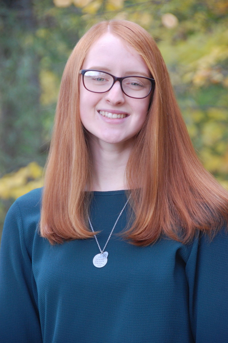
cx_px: 114
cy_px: 172
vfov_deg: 10.2
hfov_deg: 6.8
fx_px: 1927
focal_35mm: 202
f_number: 5.6
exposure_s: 1/160
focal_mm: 135
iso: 800
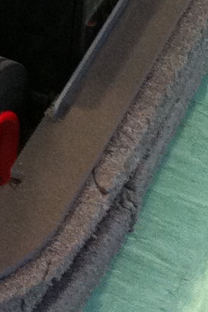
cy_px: -297
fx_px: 1908
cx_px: -84
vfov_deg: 8.9
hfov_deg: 6.2
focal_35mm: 220
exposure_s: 1/15
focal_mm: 3.85
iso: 160
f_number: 2.8
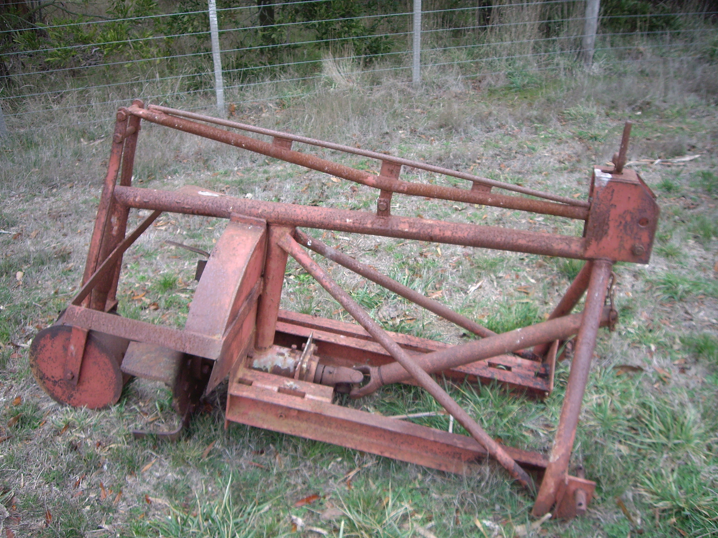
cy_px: 269
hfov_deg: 49.0
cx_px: 359
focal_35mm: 38
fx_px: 788
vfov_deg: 37.7
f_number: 2.7
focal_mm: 6.2
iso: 100
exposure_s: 1/60
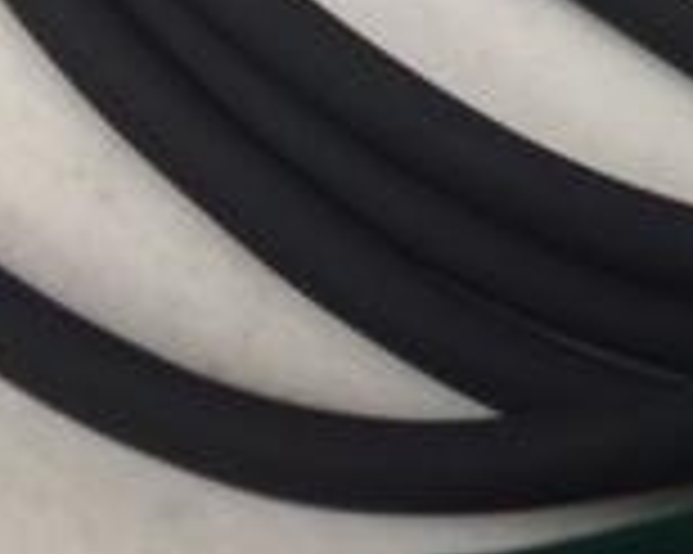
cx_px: 855
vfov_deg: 12.2
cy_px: -383
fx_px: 2419
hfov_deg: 15.6
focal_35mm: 118
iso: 32
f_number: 2.2
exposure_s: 1/15
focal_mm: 4.15
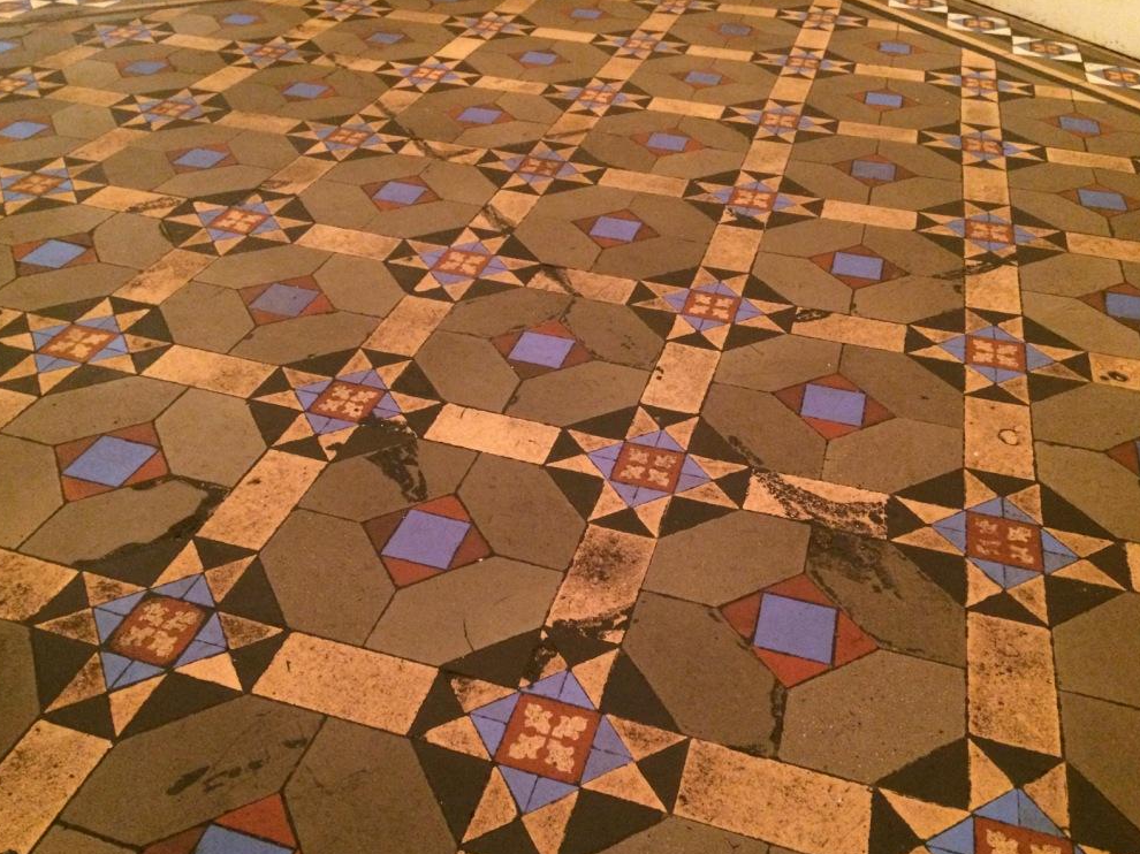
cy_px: 436
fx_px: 988
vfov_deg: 46.8
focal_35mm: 30
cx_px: 556
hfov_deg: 60.0
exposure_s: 1/17
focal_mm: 4.15
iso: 500
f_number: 2.2
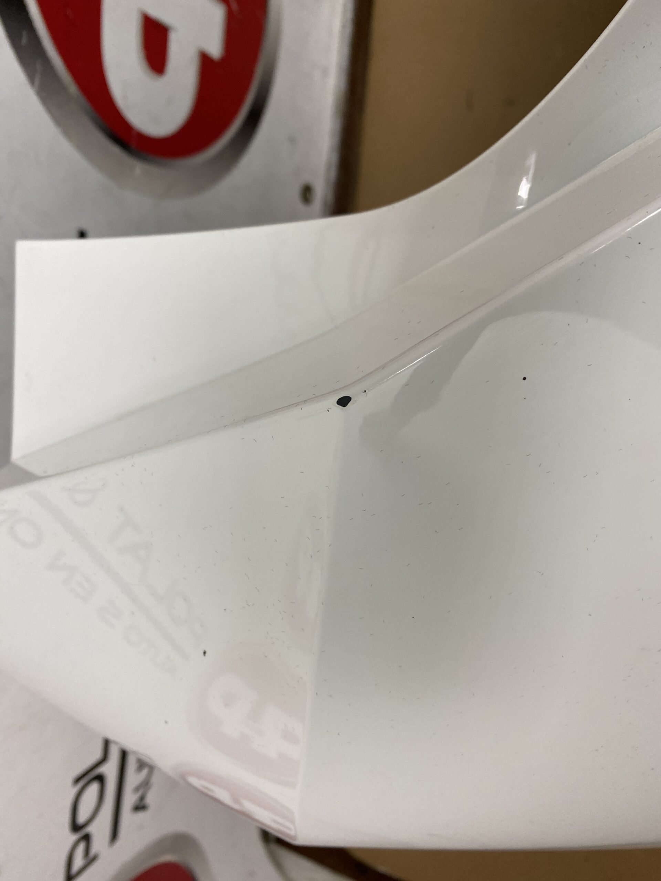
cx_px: 330
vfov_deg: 67.3
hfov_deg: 53.1
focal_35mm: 26
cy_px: 440
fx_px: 662
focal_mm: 4.25
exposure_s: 1/100
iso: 100
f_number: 1.8
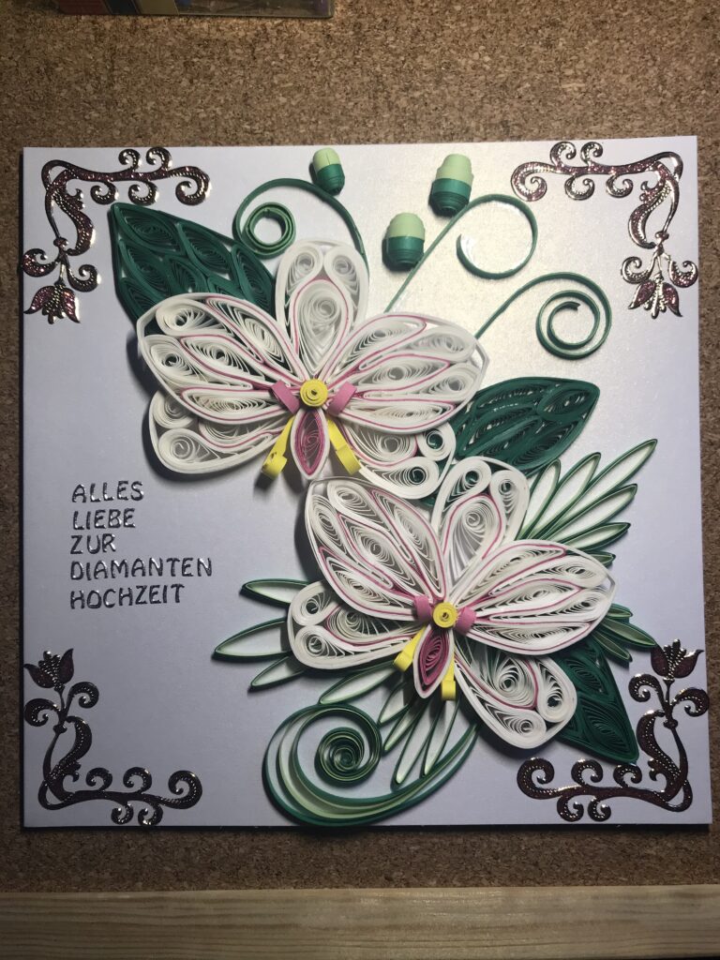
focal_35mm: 28
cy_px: 480
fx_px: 777
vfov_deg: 63.4
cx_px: 360
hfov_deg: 49.7
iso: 25
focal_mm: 3.99
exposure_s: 1/120
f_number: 1.8
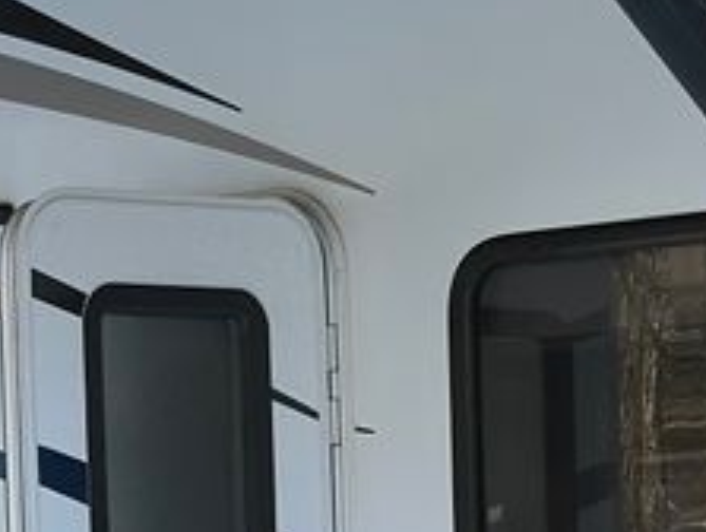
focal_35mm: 220
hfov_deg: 8.9
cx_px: 41
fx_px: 4494
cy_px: 374
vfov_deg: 6.8
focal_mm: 6.86
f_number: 1.78
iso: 80
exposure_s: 1/919
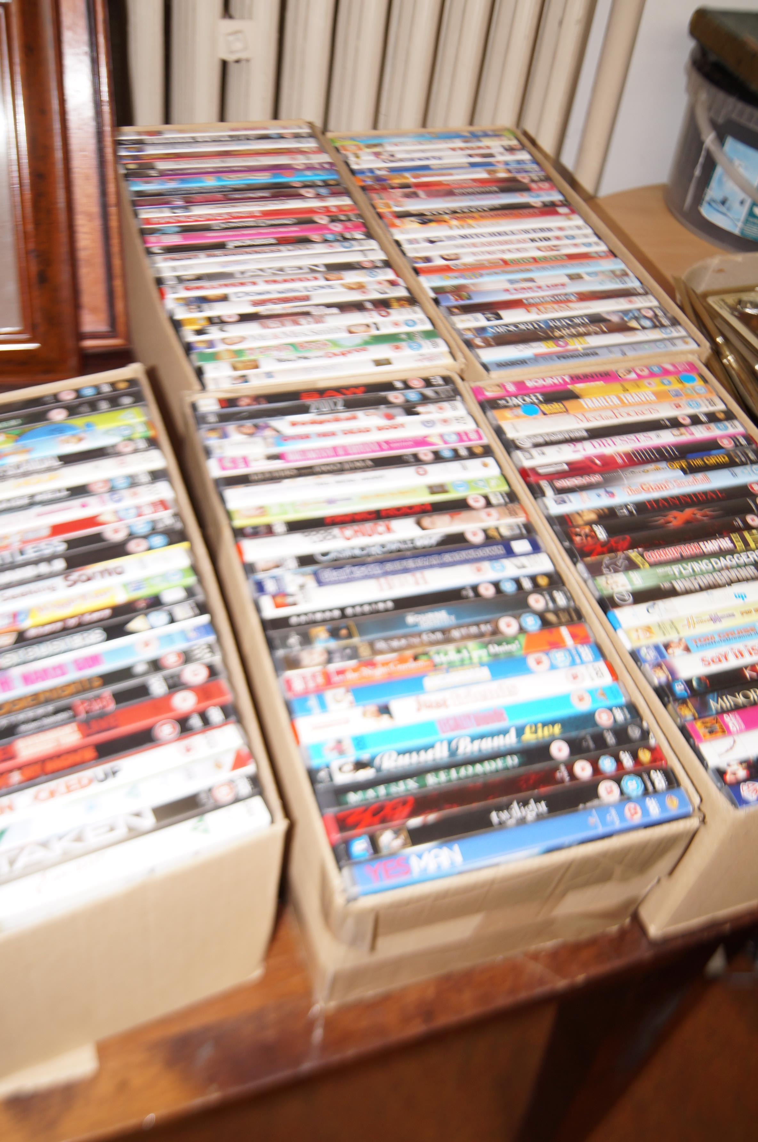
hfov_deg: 16.6
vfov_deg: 24.8
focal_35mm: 82
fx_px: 2598
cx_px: 379
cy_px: 571
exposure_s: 1/160
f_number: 5.6
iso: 200
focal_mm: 55
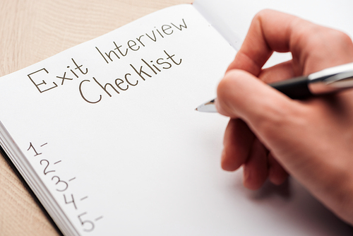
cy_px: 118
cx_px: 176
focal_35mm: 105
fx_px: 1030
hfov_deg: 19.4
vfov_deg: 13.1
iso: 125
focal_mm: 105
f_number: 9
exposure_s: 1/160
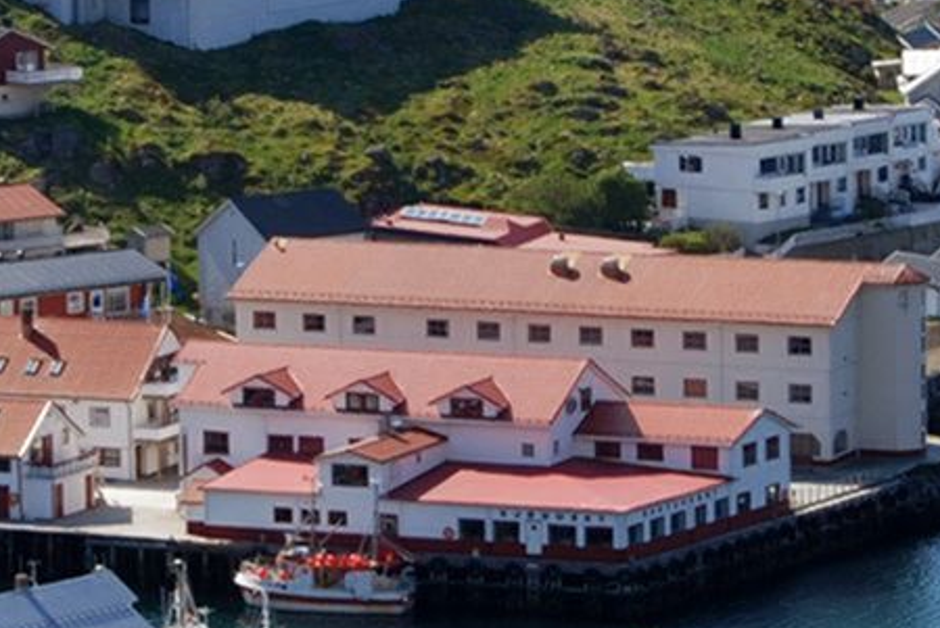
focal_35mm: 256
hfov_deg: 8.0
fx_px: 6691
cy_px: 155
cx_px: 495
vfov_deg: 5.4
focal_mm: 40
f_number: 13
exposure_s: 1/100
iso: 100
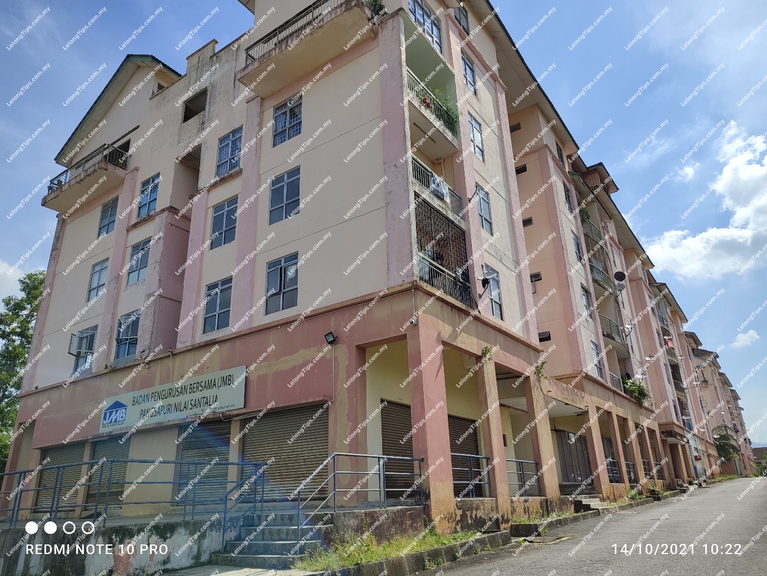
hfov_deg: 71.6
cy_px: 288
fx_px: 532
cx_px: 384
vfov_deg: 56.8
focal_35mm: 24
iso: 50
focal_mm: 5.89
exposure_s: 1/1488
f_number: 1.89
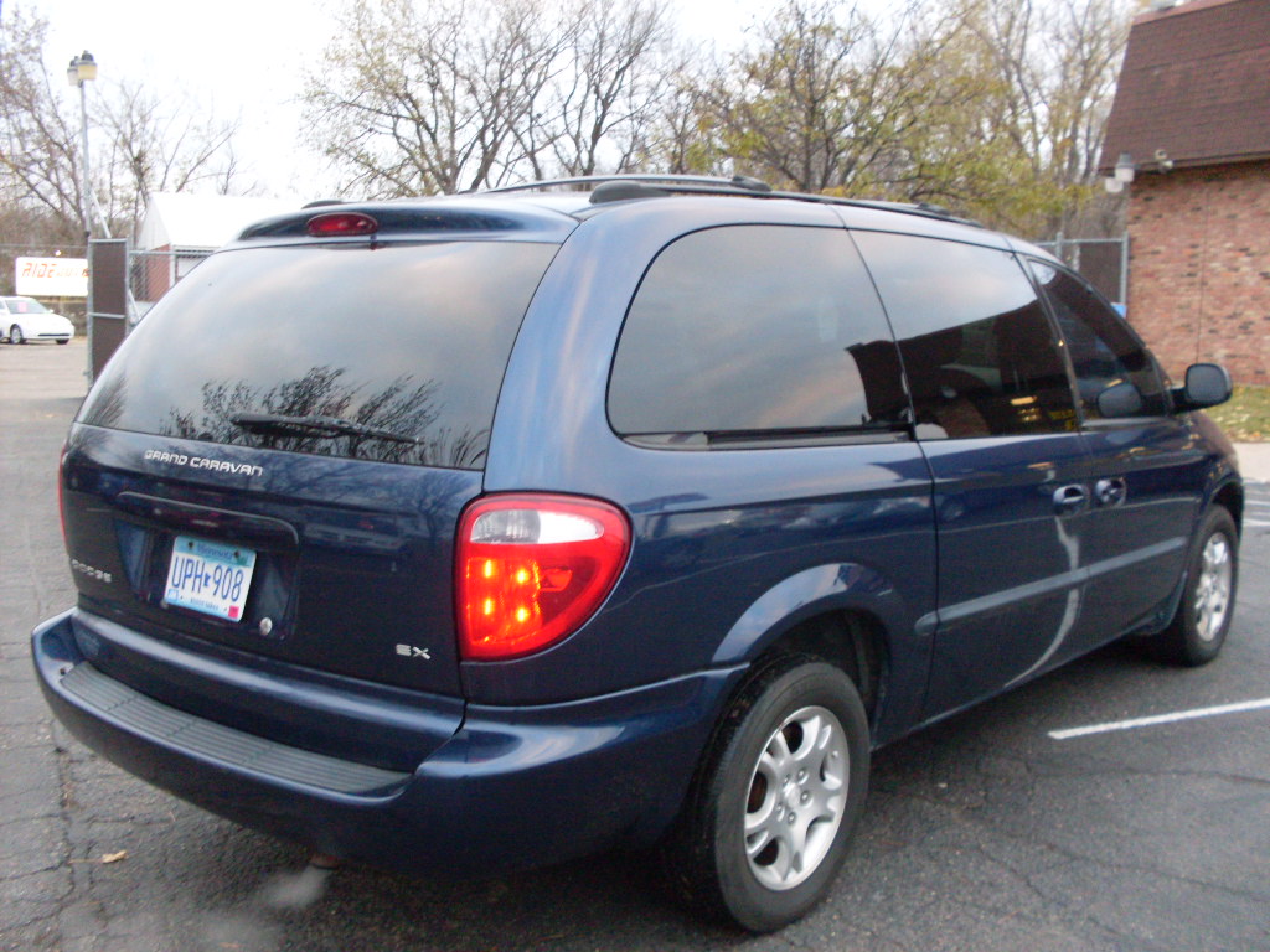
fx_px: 1394
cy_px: 476
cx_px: 635
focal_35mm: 38
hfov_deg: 49.0
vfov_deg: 37.7
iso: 200
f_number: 2.8
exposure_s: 1/30
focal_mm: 6.3
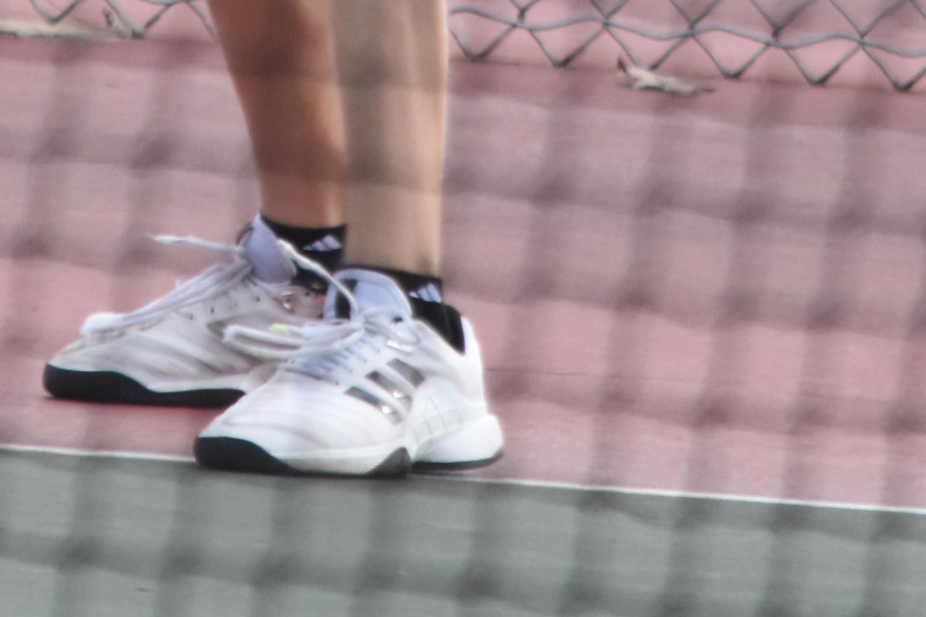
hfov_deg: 1.2
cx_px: 312
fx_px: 43359
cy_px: -756
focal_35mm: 1686
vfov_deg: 0.8
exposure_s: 1/1000
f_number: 5.6
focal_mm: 260
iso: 640
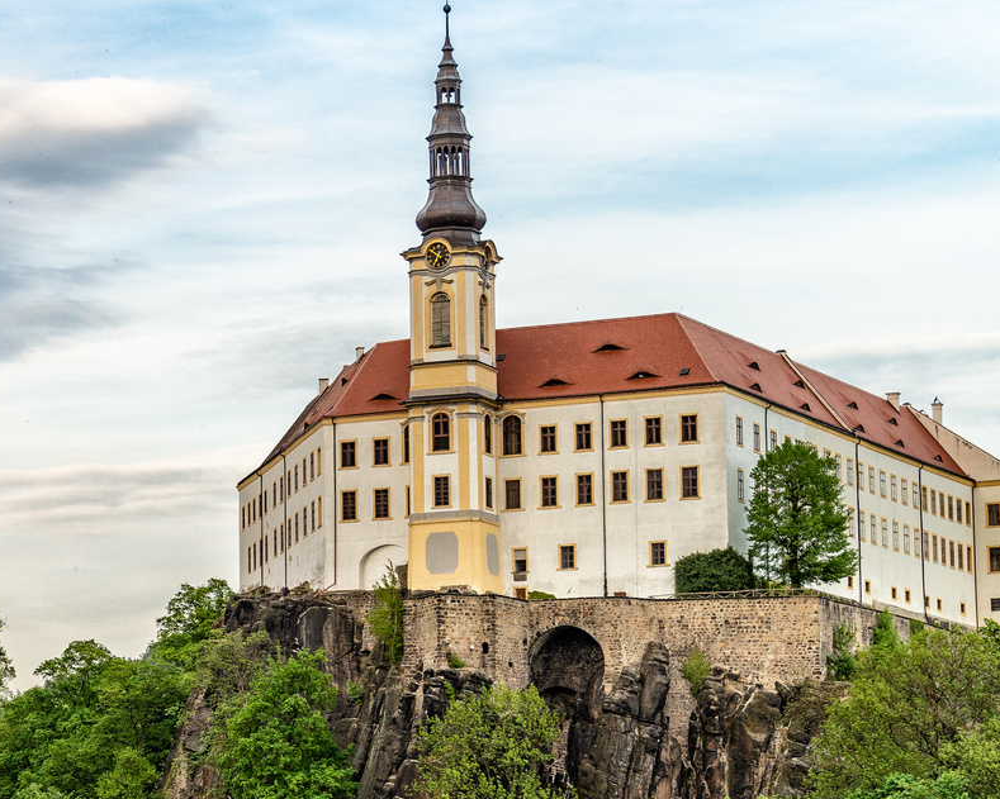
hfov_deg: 17.9
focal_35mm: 106
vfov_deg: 14.5
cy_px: 561
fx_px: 3137
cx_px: 184
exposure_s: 1/400
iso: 100
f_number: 4
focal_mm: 55
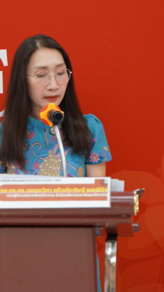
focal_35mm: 111
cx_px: 24
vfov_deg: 19.3
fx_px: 858
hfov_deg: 10.9
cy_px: 129
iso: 1250
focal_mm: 62
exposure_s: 1/80
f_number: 5.6
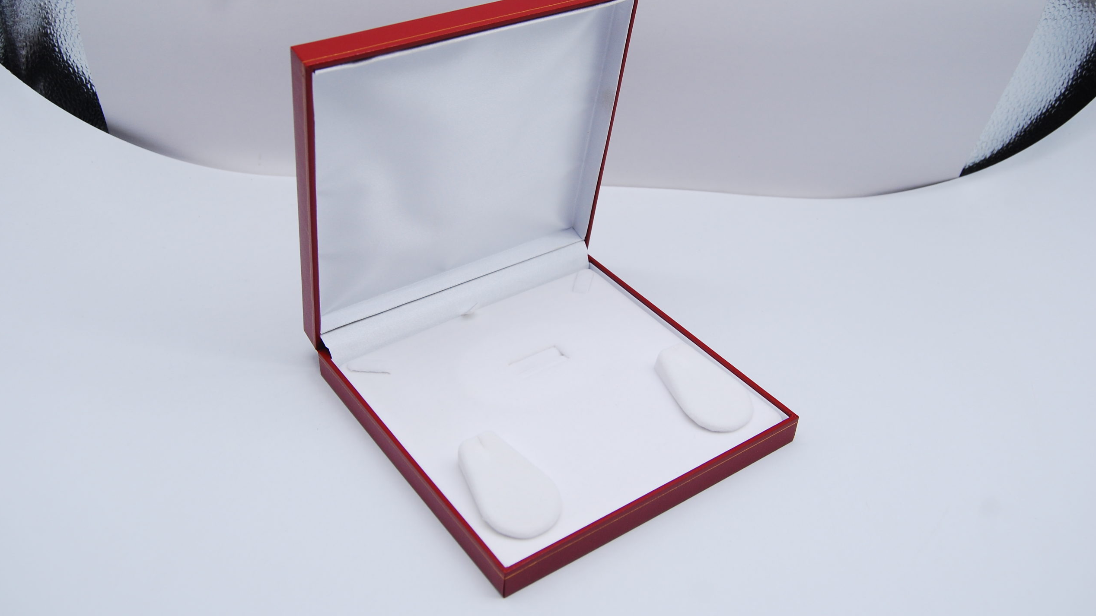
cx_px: 551
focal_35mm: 37
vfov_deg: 32.4
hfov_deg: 54.6
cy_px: 281
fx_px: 1062
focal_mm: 23
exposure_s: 1/125
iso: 200
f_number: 5.6
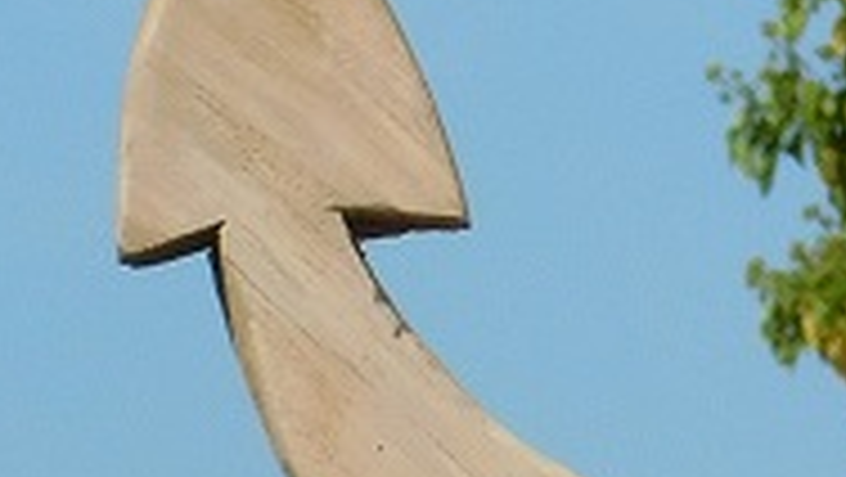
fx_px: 17260
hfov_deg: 2.8
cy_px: 72
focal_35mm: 769
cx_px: 1346
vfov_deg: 1.6
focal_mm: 20.3
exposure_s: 1/1000
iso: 125
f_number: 4.8
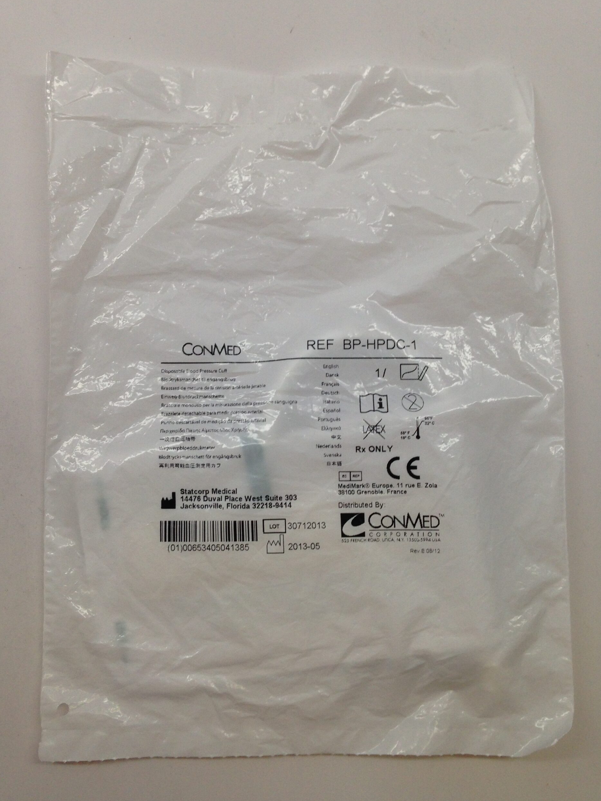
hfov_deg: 41.8
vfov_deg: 53.9
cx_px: 299
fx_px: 787
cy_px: 390
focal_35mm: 34
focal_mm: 4.12
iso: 80
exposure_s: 1/120
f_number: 2.4
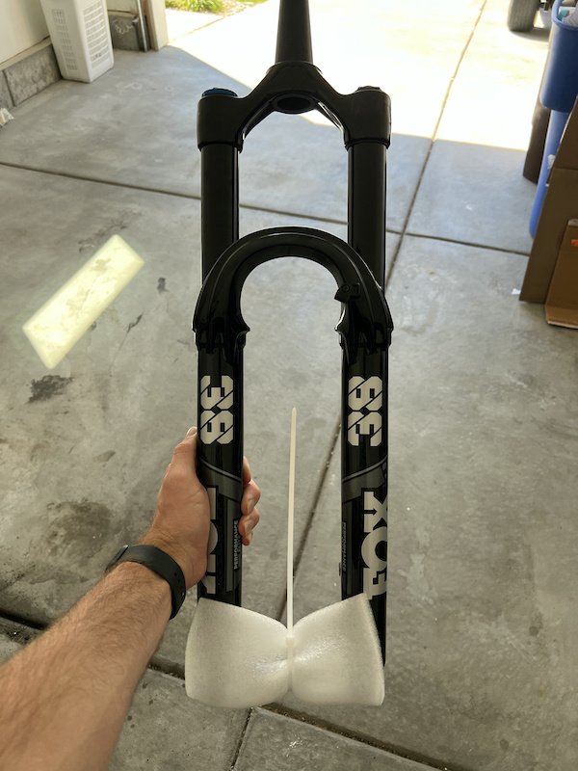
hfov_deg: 53.1
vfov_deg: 67.3
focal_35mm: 26
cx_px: 289
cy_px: 386
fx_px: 579
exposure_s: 1/365
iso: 50
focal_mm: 5.7
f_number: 1.5
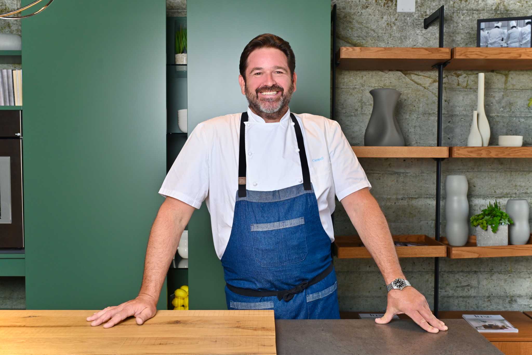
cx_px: 266
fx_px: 547
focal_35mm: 37
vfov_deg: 35.9
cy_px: 178
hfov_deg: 51.9
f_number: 8
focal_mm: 37
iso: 250
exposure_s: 1/160
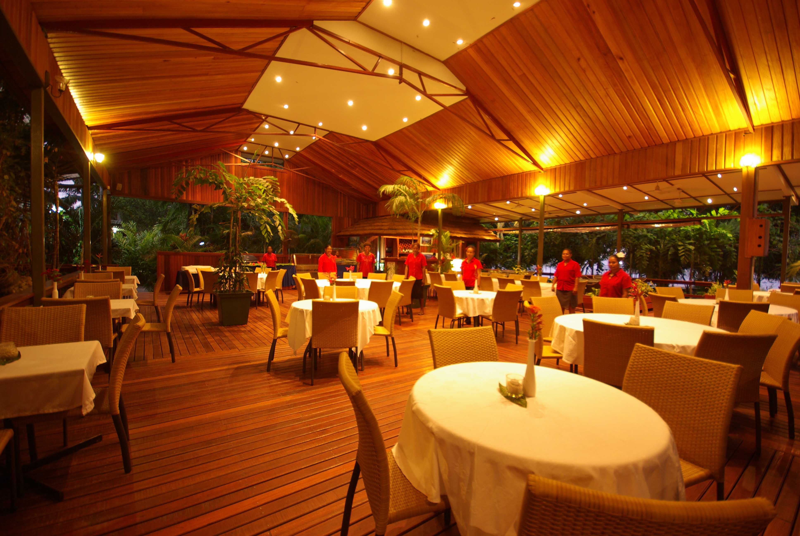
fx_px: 334
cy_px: 268
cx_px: 400
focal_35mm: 15
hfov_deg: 100.3
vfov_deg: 77.5
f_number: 4
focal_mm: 10
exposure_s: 1.5
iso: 200
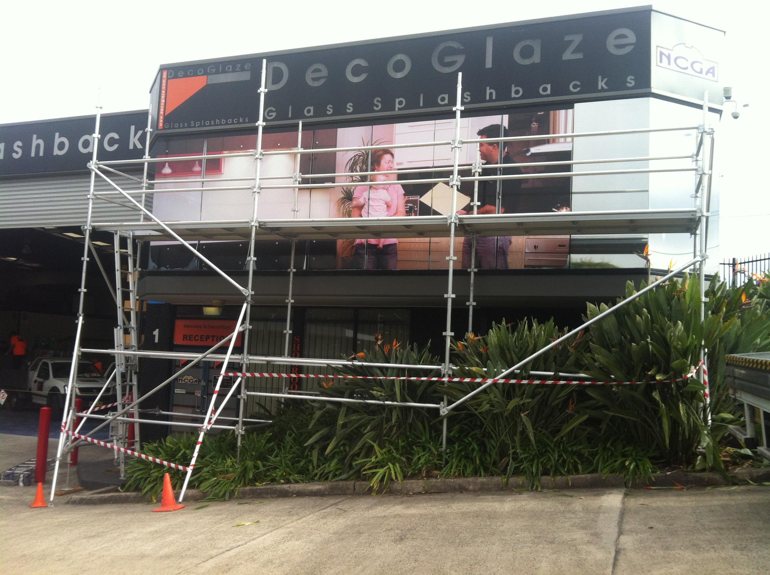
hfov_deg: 52.7
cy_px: 288
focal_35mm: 35
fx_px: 777
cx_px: 385
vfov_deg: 40.6
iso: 80
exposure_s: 1/343
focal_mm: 3.85
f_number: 2.8
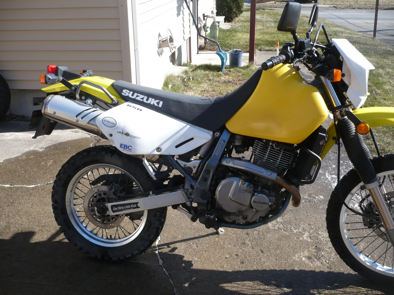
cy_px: 148
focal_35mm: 35
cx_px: 197
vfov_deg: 40.7
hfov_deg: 52.6
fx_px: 398
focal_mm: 5.8
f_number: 2.8
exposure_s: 1/640
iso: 100
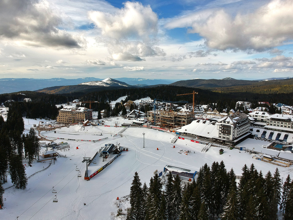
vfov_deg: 54.9
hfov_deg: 69.4
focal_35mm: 25
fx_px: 212
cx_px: 146
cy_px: 110
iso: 100
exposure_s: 1/1250
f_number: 2.6
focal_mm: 4.49
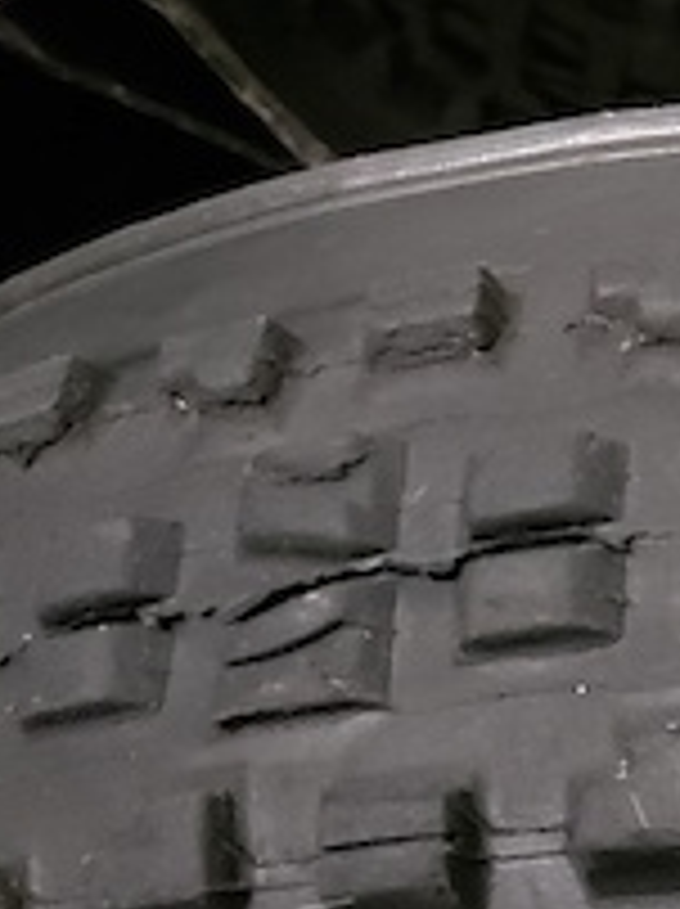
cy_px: 90
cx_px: 806
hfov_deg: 13.9
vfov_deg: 18.8
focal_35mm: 103
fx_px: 2704
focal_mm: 4.3
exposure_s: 1/10
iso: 800
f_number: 1.5
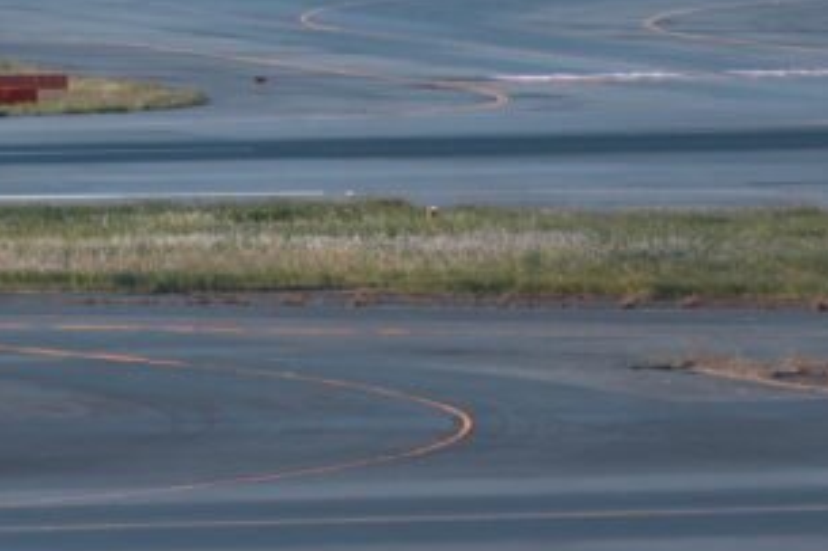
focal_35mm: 504
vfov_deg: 2.7
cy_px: -141
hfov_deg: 4.0
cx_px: -806
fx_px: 11585
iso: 100
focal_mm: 100
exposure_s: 1/250
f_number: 7.1
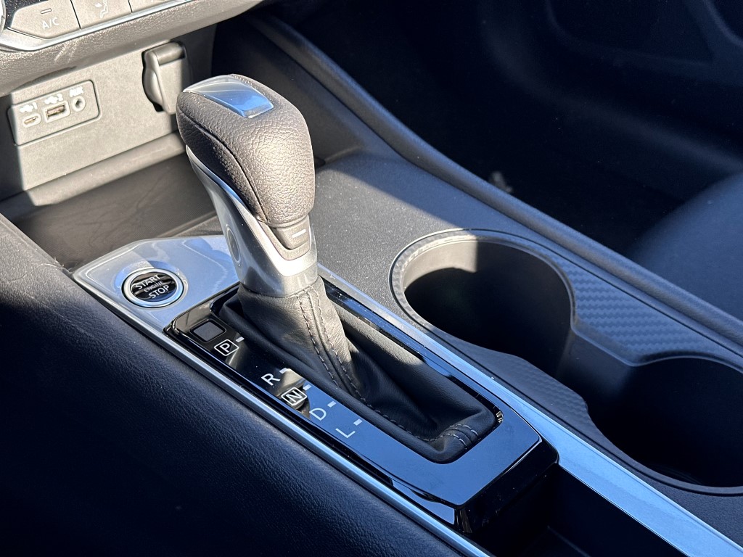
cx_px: 372
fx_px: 1030
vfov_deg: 30.3
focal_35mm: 48
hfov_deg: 39.7
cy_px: 278
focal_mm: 6.86
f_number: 1.78
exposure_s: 1/148
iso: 80
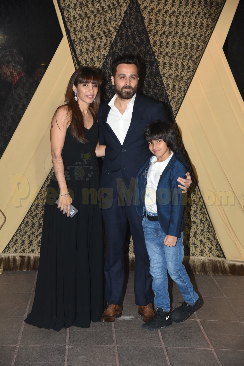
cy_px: 183
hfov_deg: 16.7
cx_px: 122
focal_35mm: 82
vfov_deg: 24.8
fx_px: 834
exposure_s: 1/160
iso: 1250
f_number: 5.6
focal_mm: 82
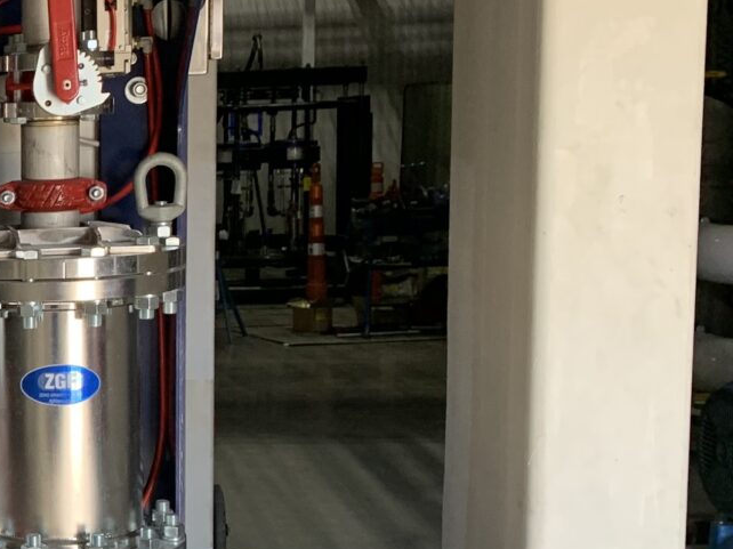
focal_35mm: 83
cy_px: 401
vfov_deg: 17.7
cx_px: -381
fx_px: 1757
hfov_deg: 20.1
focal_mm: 4.25
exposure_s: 1/121
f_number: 1.8
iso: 80
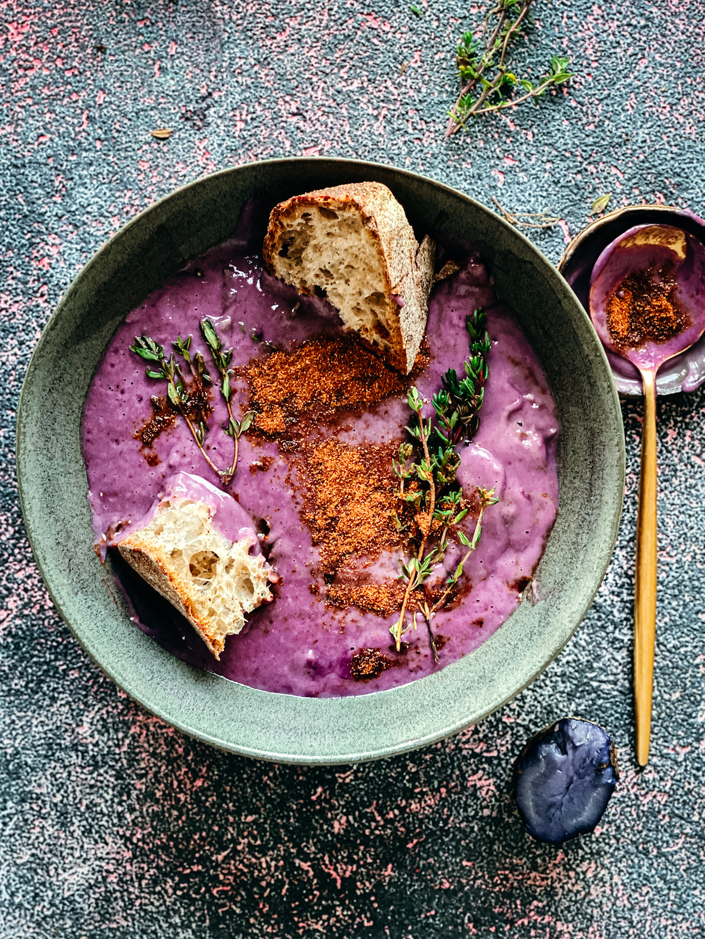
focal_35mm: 52
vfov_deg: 36.8
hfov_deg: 28.0
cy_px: 470
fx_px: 1412
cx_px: 352
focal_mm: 6
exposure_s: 1/40
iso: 200
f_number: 2
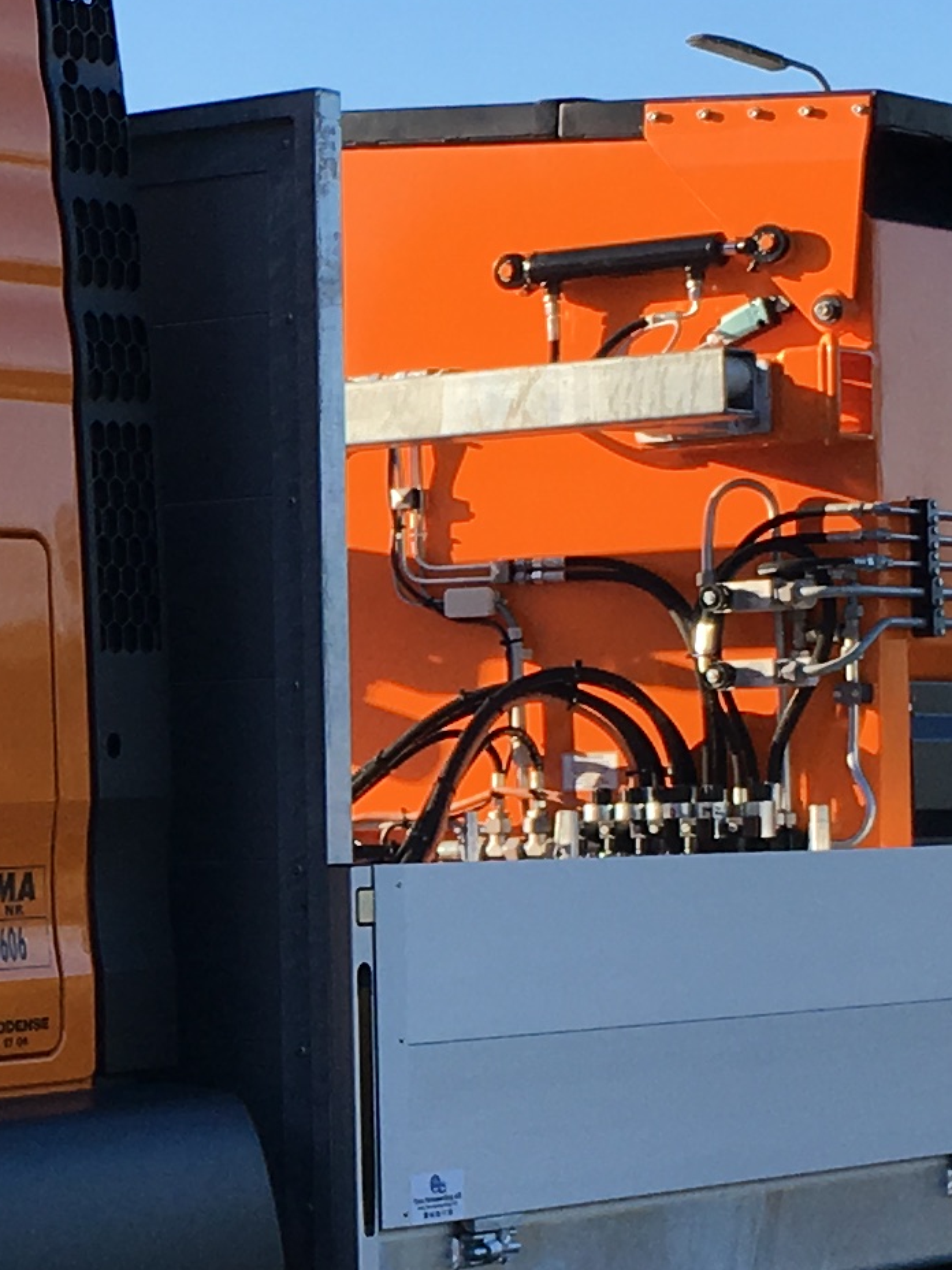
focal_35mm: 126
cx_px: -282
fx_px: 4620
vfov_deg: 15.6
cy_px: 911
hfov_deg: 11.5
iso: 25
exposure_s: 1/725
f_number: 2.2
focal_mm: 4.15
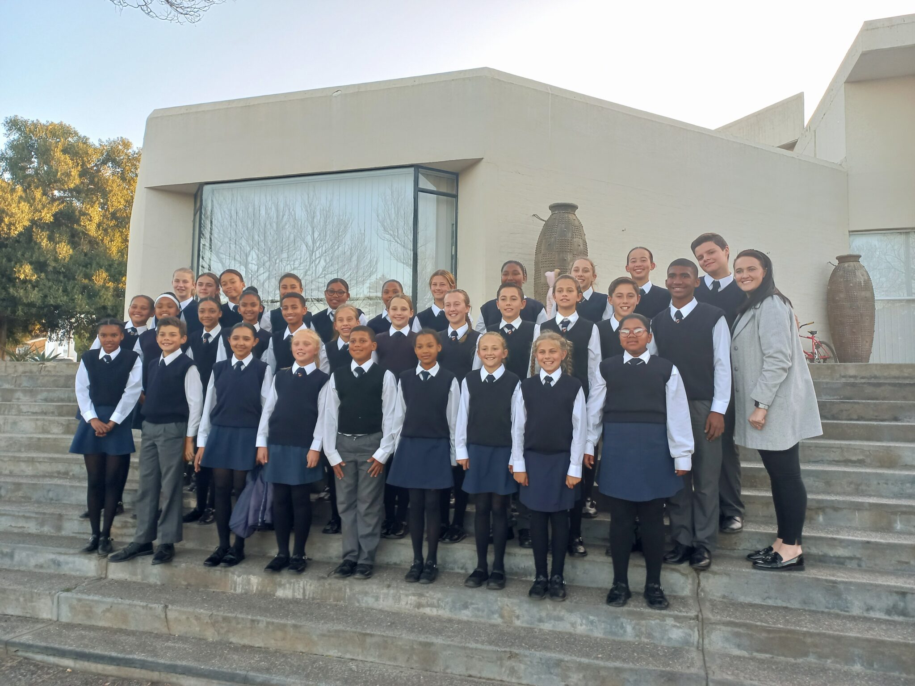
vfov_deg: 54.9
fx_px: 661
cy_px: 343
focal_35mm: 25
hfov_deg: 69.4
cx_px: 458
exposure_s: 1/50
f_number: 1.8
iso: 64
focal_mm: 4.6
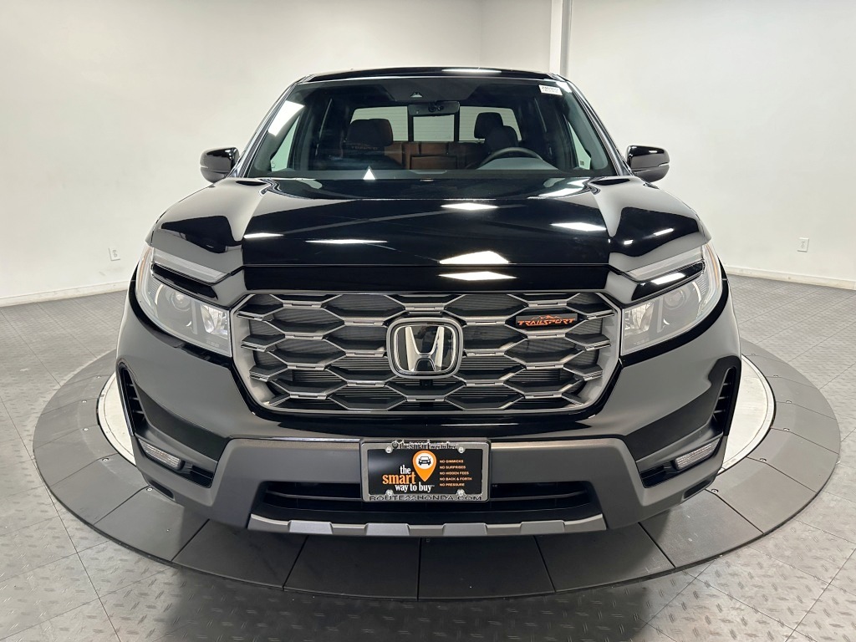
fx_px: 593
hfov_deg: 71.6
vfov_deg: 56.8
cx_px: 428
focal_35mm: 24
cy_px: 321
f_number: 1.78
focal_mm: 6.86
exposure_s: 1/60
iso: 500
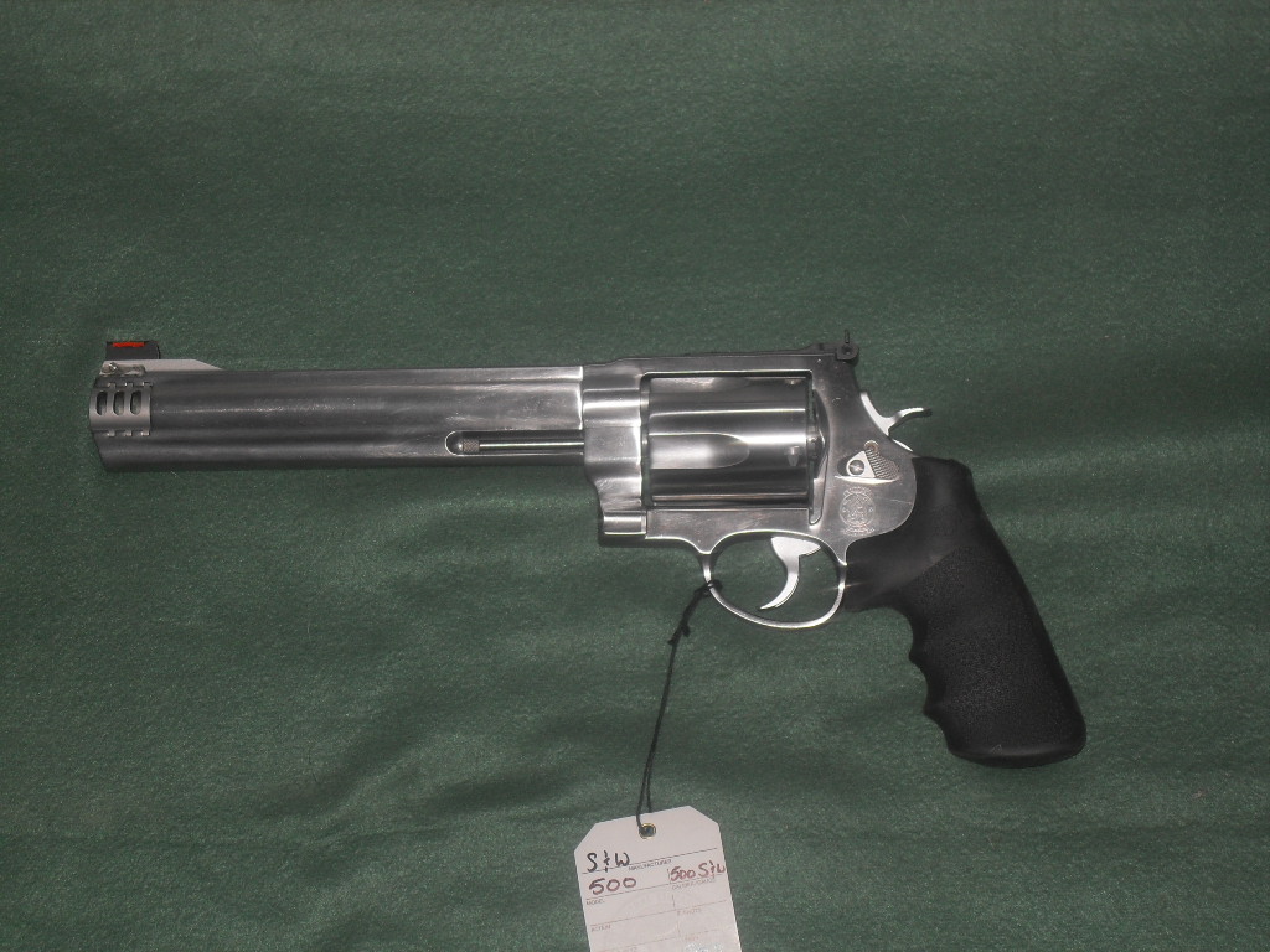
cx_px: 635
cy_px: 476
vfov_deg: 17.6
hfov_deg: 23.3
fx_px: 3082
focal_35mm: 84
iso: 100
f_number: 4.4
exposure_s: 1/90
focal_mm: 13.5
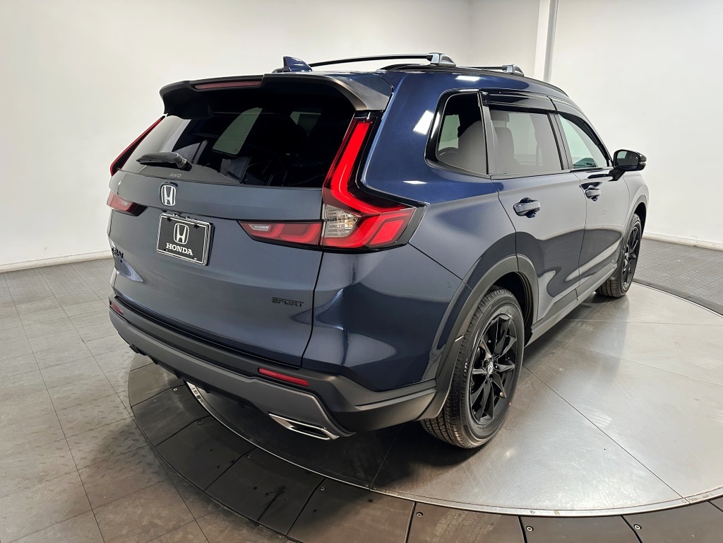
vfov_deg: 56.8
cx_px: 362
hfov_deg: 71.6
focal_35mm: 24
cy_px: 272
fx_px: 501
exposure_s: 1/60
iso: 500
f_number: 1.78
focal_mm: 6.86
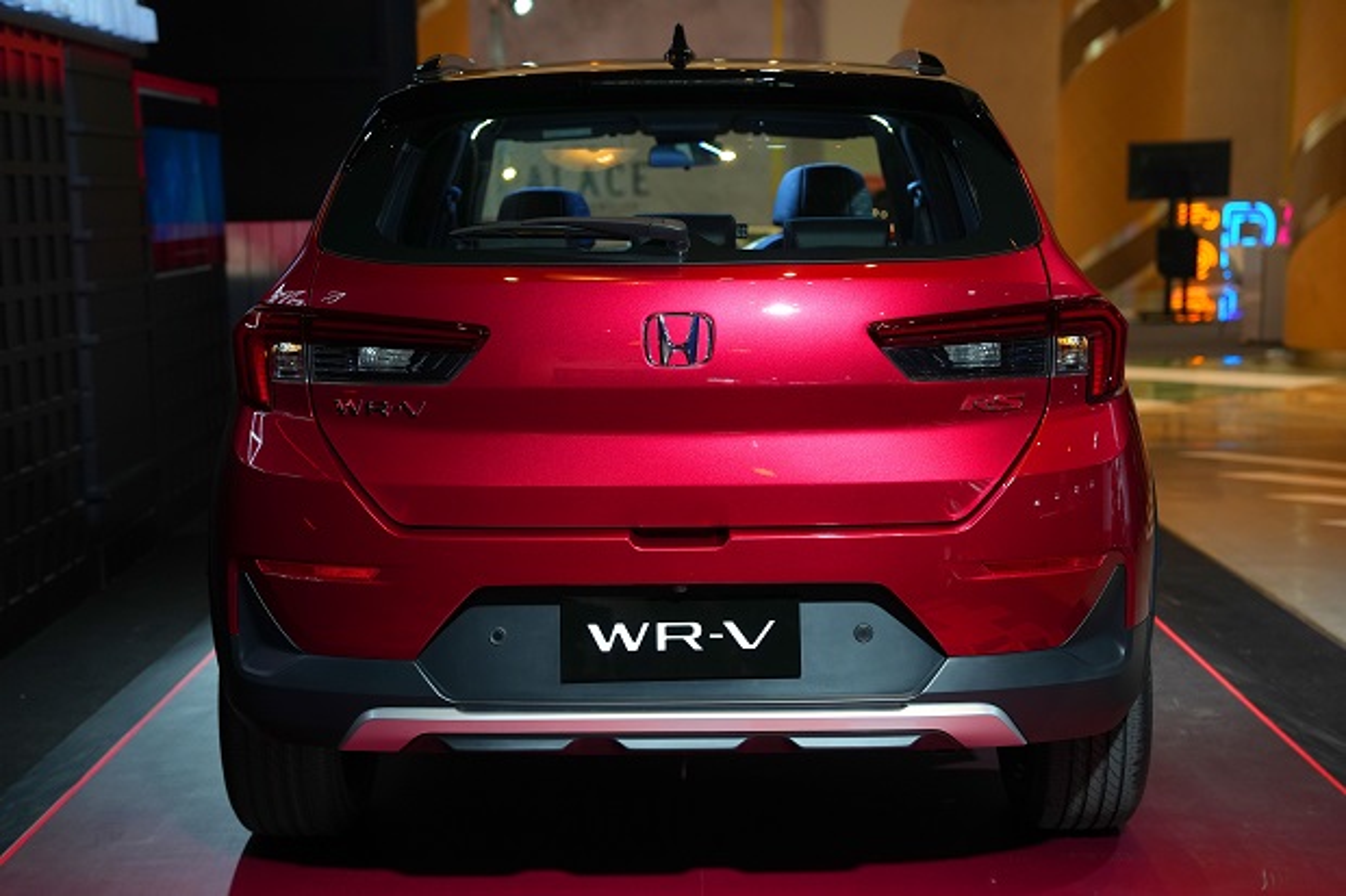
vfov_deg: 28.1
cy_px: 448
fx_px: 1794
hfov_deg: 41.1
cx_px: 673
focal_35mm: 48
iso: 800
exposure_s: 1/125
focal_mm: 48
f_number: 2.8
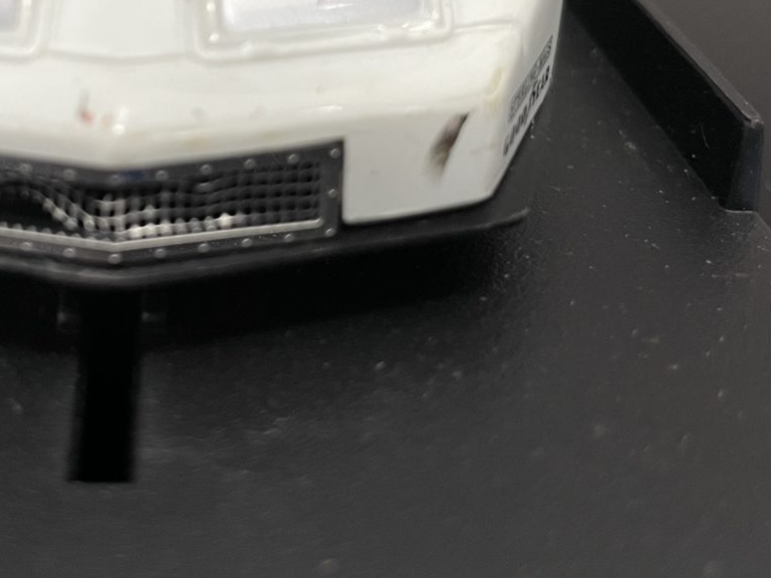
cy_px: 54
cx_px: 179
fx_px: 1158
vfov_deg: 27.0
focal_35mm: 52
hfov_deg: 35.9
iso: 250
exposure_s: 1/60
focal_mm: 4.2
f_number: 1.6
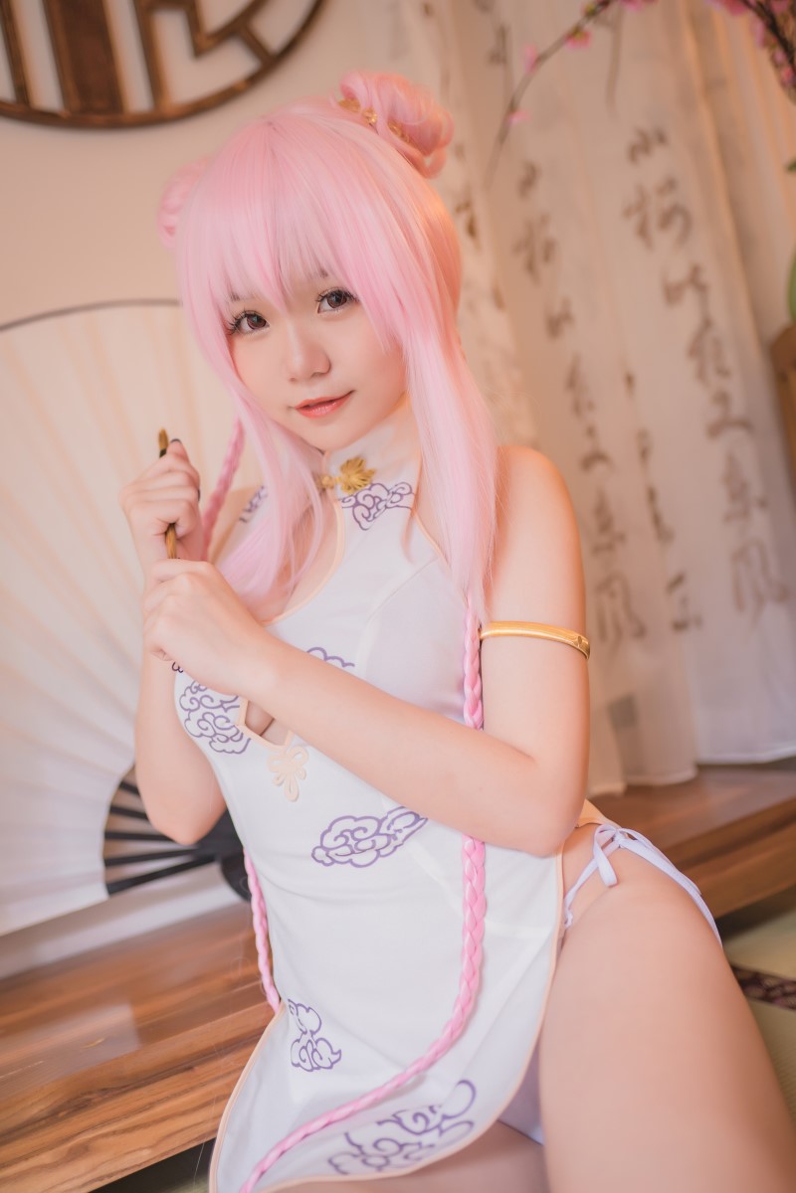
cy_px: 596
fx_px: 1161
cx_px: 398
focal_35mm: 35
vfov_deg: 54.4
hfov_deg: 37.9
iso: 400
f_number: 1.8
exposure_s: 1/100
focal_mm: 35
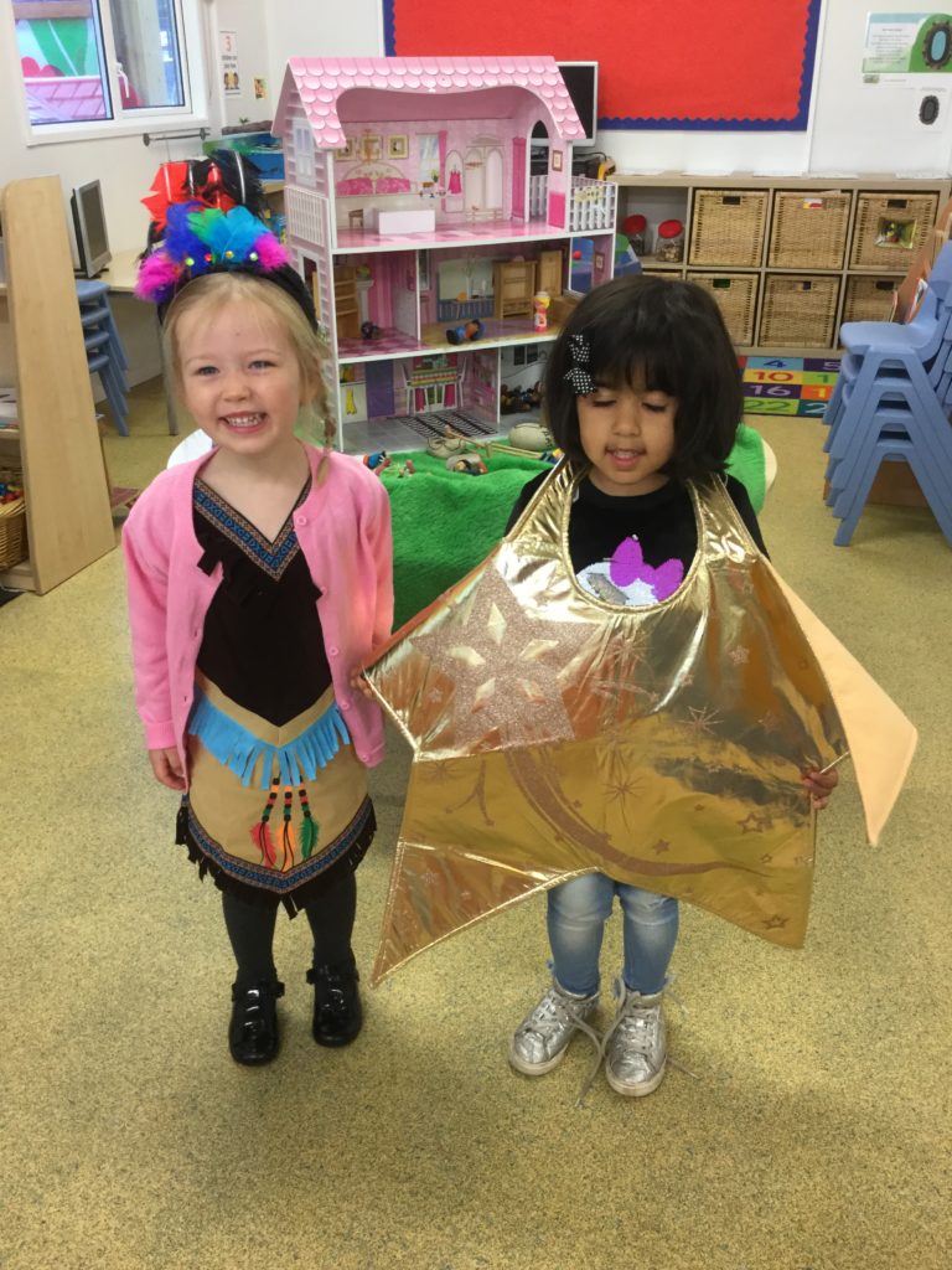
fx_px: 1137
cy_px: 635
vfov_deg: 58.4
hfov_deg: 45.4
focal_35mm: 31
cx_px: 476
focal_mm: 3.3
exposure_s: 1/33
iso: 100
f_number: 2.4
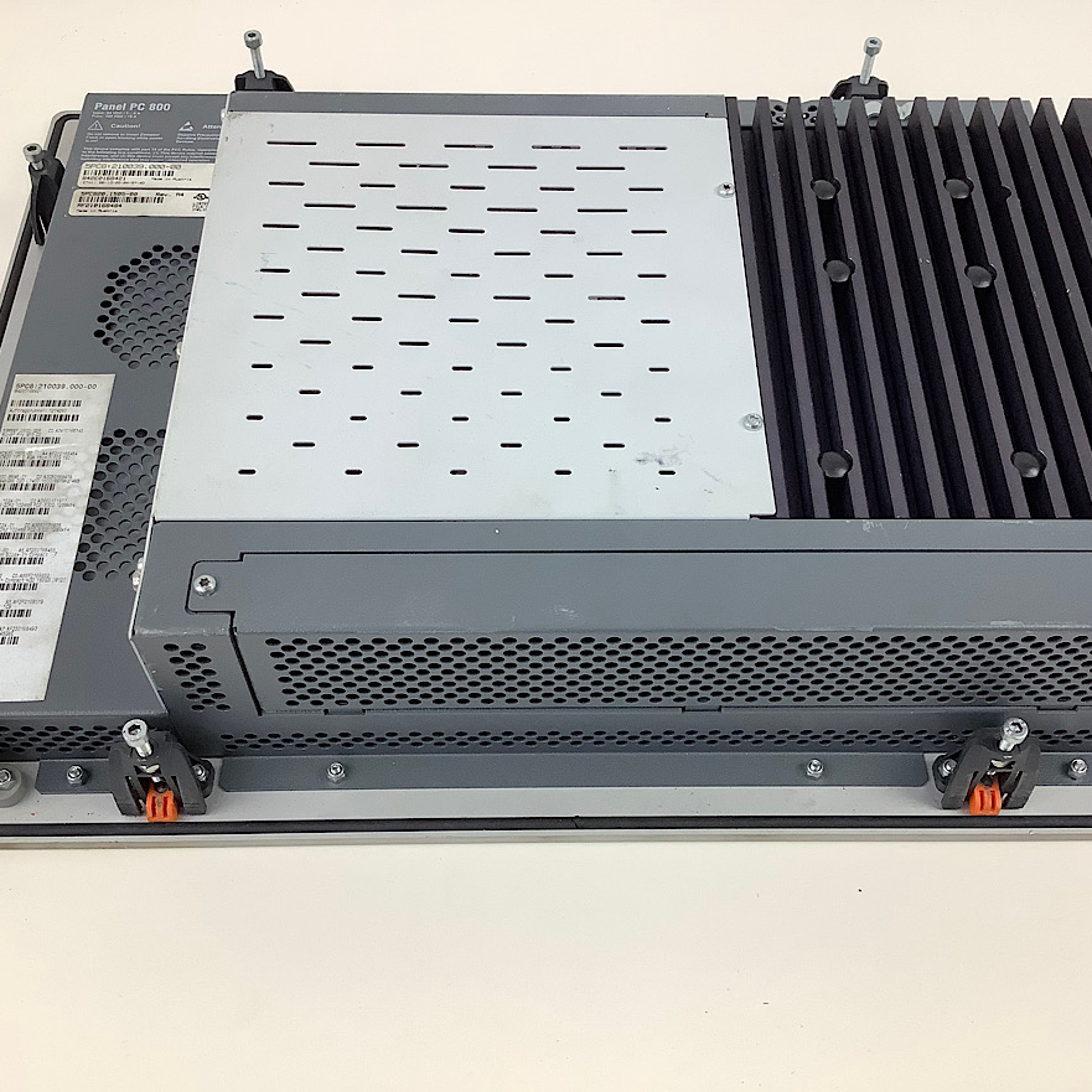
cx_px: 577
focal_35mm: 37
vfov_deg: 44.9
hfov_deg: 44.9
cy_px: 548
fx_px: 1321
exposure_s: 1/50
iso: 80
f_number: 2.4
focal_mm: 3.3
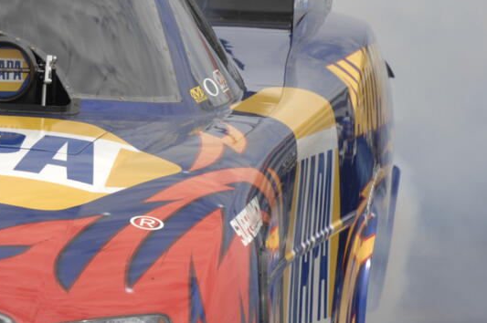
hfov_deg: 1.1
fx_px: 24334
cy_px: 103
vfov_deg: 0.8
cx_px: -87
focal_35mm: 1801
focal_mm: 500
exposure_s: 1/1000
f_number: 7.1
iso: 200
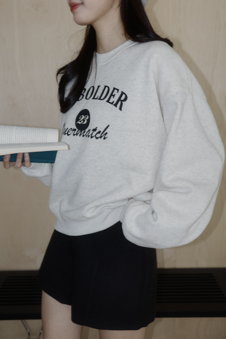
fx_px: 377
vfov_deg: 48.5
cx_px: 113
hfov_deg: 33.4
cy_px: 170
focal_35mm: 40
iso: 100
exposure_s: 1/160
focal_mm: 26
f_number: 2.8
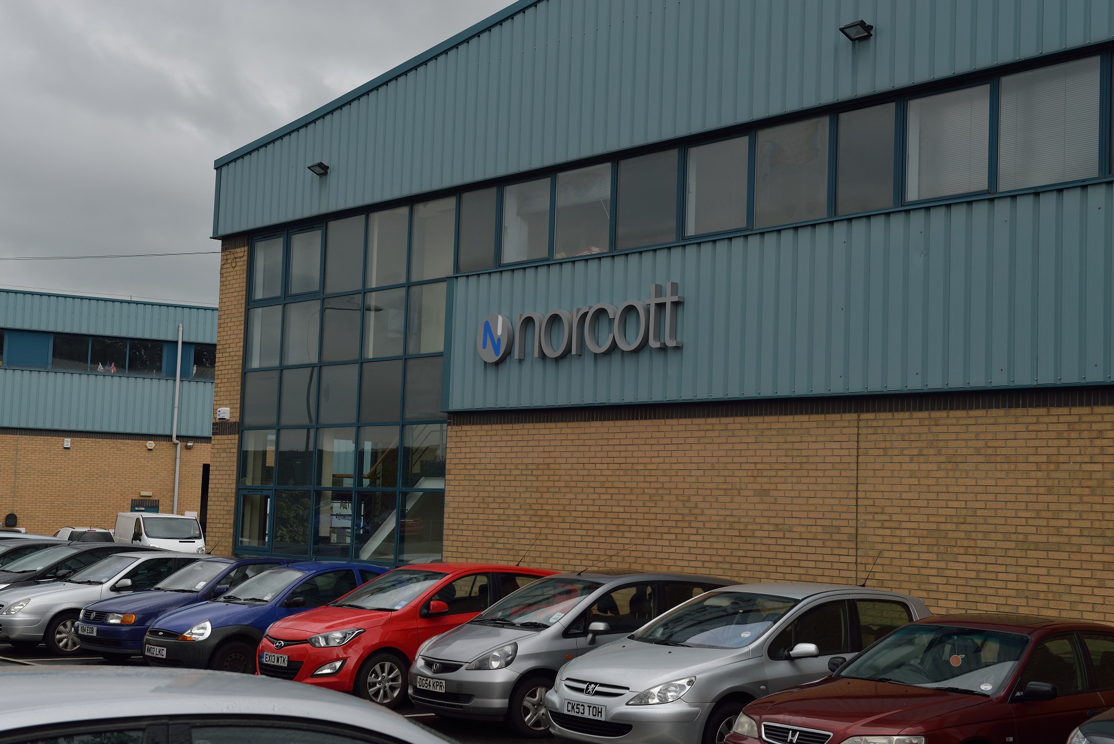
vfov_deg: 25.5
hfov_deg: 37.5
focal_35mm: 53
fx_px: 1641
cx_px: 566
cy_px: 372
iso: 250
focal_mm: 52
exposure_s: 1/400
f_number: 6.3
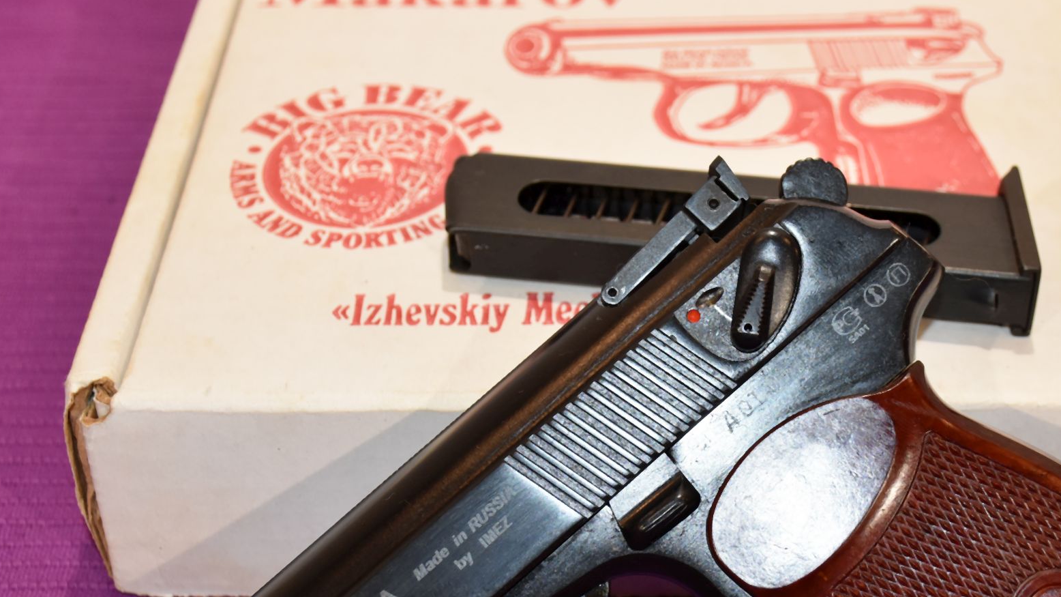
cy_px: 326
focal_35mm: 71
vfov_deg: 17.0
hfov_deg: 29.7
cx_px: 647
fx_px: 1994
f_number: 5
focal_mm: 27
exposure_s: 1/100
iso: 800
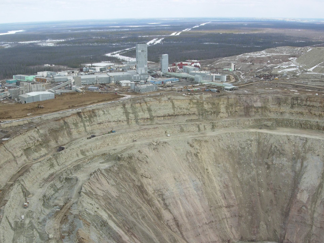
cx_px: 140
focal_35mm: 45
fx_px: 421
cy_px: 137
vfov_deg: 32.1
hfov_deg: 42.0
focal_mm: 7.8
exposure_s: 1/527
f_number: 4.8
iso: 79
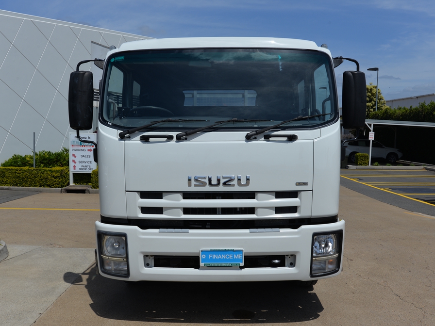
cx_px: 212
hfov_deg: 56.8
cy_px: 161
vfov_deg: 44.2
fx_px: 402
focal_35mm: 32
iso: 100
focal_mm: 29
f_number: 10
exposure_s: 1/400
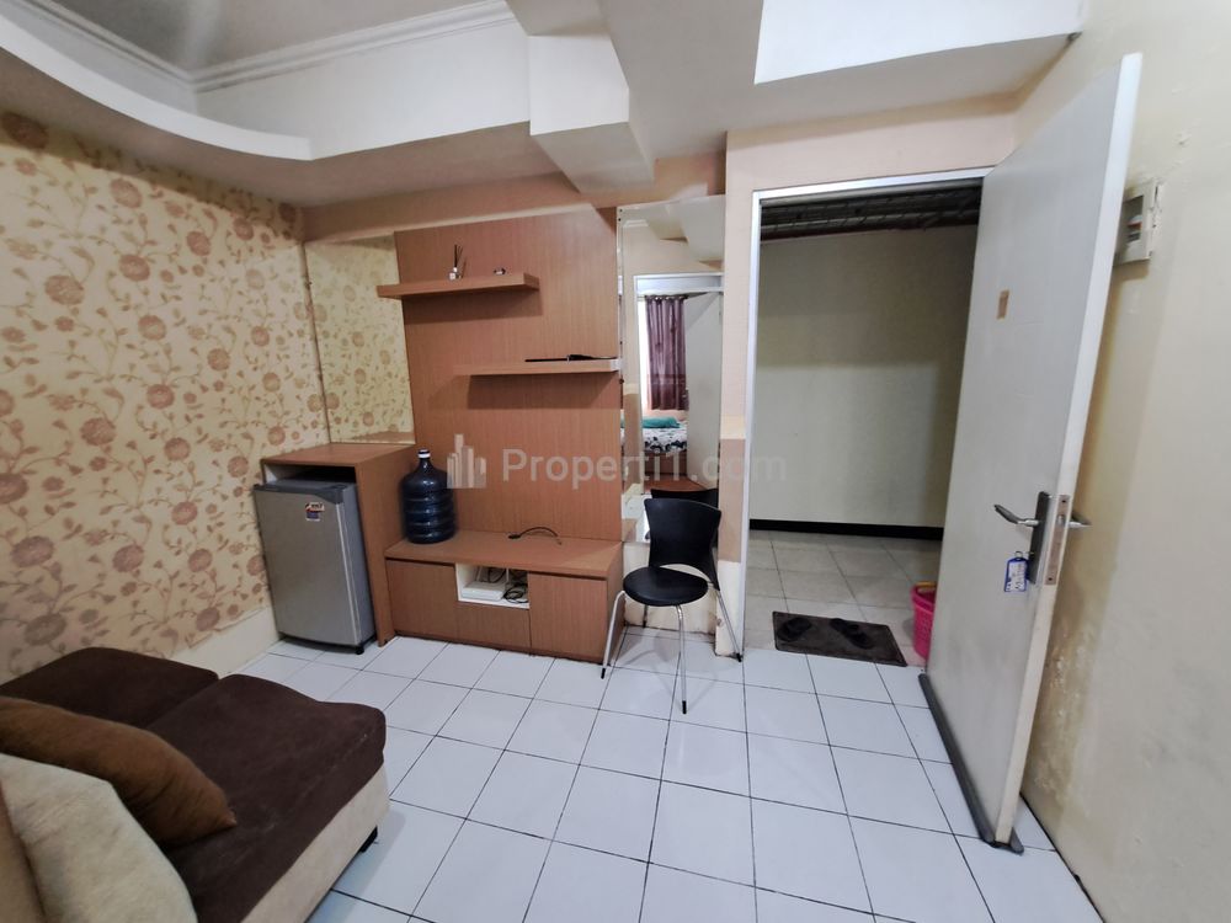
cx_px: 616
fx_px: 462
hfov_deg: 106.2
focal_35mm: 13
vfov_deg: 89.9
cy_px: 462
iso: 250
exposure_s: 1/25
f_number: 2.2
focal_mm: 1.74
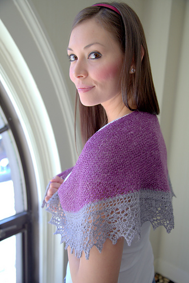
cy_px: 142
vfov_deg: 58.7
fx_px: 252
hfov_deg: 41.2
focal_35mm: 32
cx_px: 94
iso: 500
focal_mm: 32
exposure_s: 1/125
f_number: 4
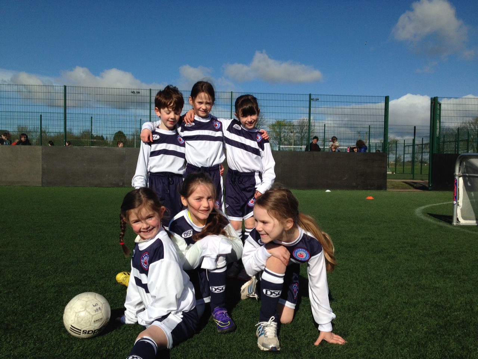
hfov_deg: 55.4
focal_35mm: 33
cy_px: 180
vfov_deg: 42.9
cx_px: 239
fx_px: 456
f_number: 2.4
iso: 50
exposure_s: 1/3390
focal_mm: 4.12
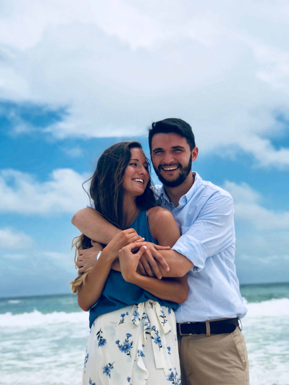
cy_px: 192
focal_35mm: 57
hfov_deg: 25.7
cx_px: 144
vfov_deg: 33.8
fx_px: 635
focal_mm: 6.6
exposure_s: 1/1259
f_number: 2.8
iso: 20
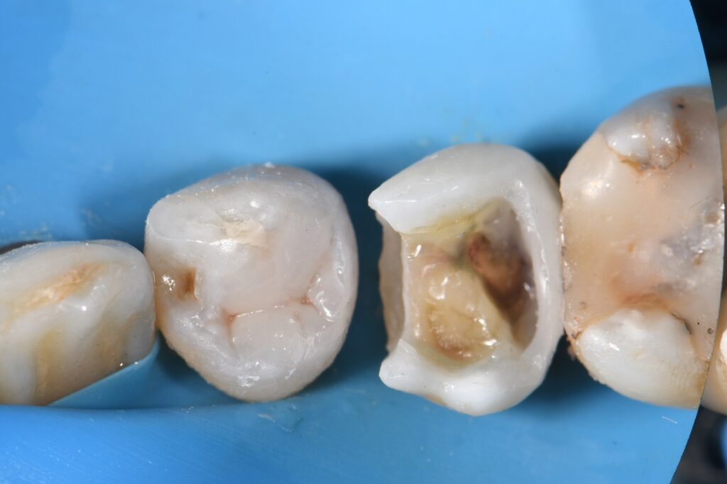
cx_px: 364
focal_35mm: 157
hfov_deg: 13.1
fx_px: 3169
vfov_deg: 8.7
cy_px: 242
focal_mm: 105
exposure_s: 1/160
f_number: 32
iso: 200
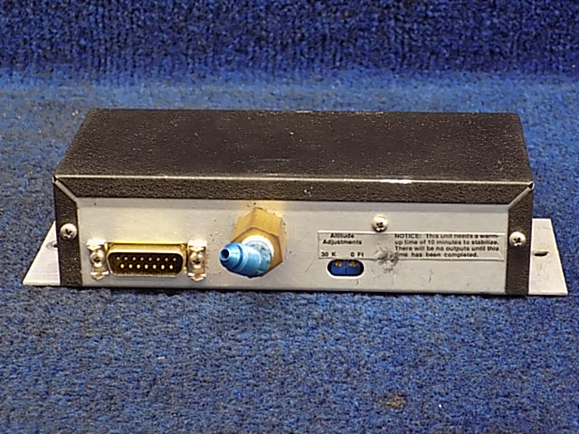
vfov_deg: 18.9
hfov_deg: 25.0
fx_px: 1305
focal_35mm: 78
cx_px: 290
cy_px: 217
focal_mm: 13.9
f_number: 4.3
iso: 400
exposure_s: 1/8
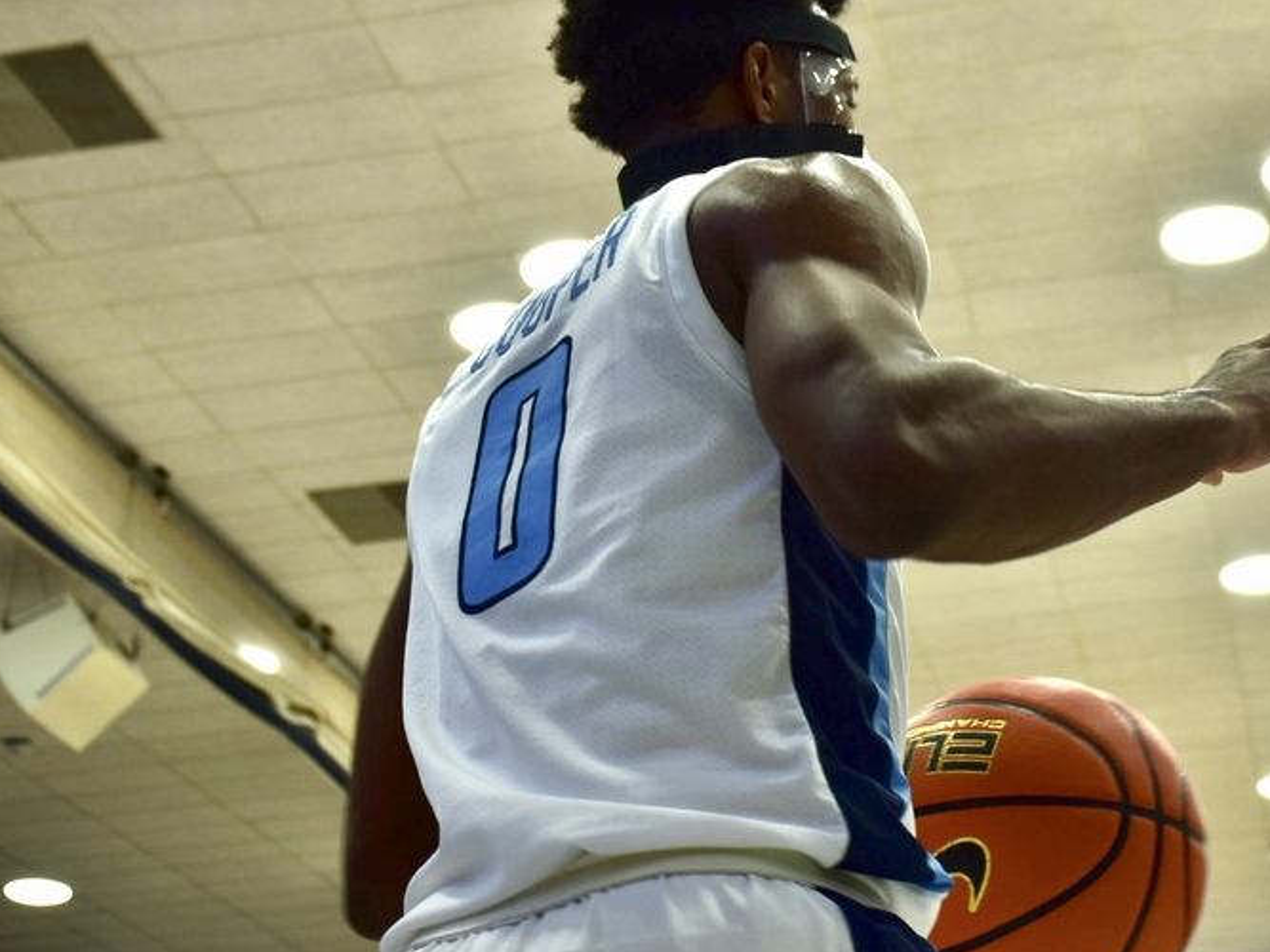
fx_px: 2666
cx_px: 853
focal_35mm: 73
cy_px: 362
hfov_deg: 26.6
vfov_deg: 20.2
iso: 180
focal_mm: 35
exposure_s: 1/60
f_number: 5.6
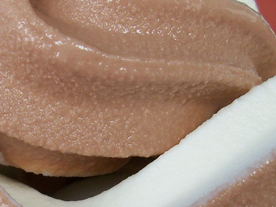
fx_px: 949
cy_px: 234
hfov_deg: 16.4
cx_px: 46
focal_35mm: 119
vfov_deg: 12.2
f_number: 3.1
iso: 80
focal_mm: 6.3
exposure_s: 1/200
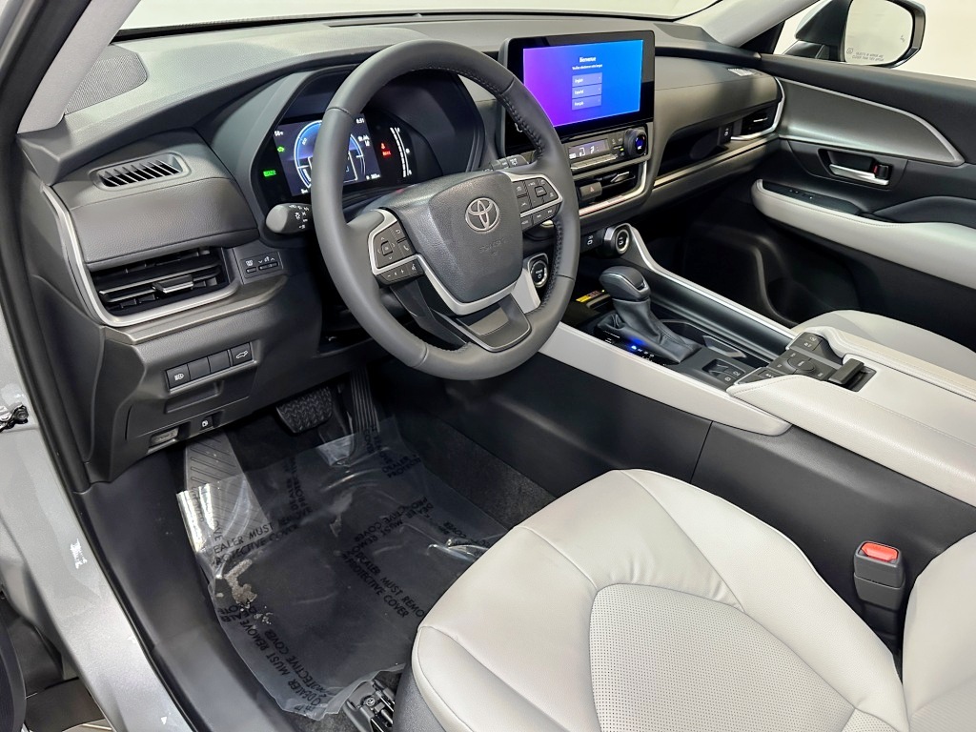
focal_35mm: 24
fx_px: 677
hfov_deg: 71.6
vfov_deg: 56.8
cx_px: 488
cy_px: 366
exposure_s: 1/40
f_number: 1.78
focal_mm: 6.86
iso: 800
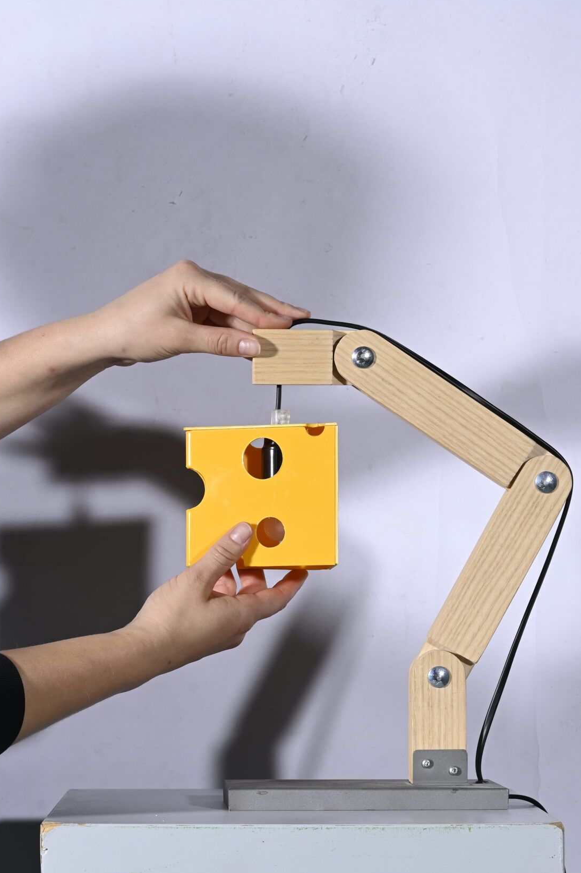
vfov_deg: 18.6
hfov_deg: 12.6
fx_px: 2642
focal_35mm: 109
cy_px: 660
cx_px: 301
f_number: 10
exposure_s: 1/125
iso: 125
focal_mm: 70
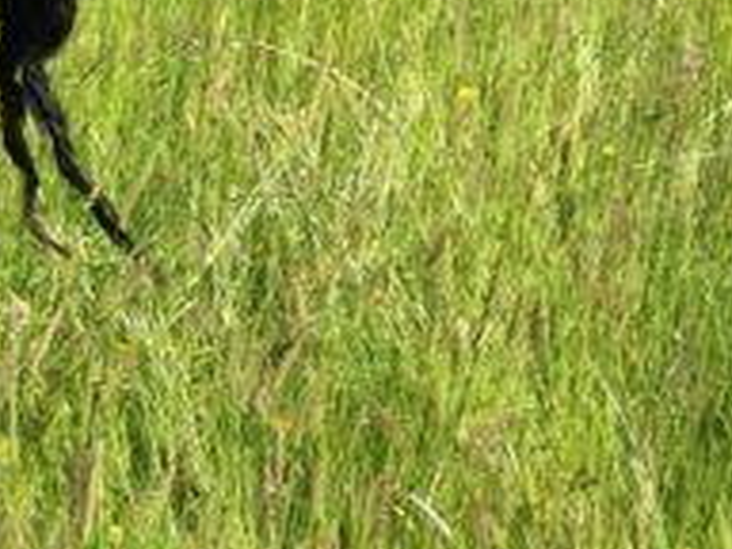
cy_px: -183
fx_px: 3278
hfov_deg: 10.4
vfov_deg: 9.4
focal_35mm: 155
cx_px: -1205
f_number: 2.2
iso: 32
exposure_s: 1/920
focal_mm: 4.15
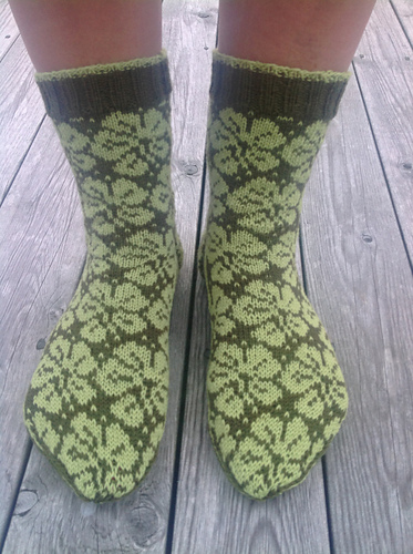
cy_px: 277
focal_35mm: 35
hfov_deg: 40.6
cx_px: 206
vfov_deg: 52.7
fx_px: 559
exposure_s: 1/15
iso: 50
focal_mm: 4.28
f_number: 2.4
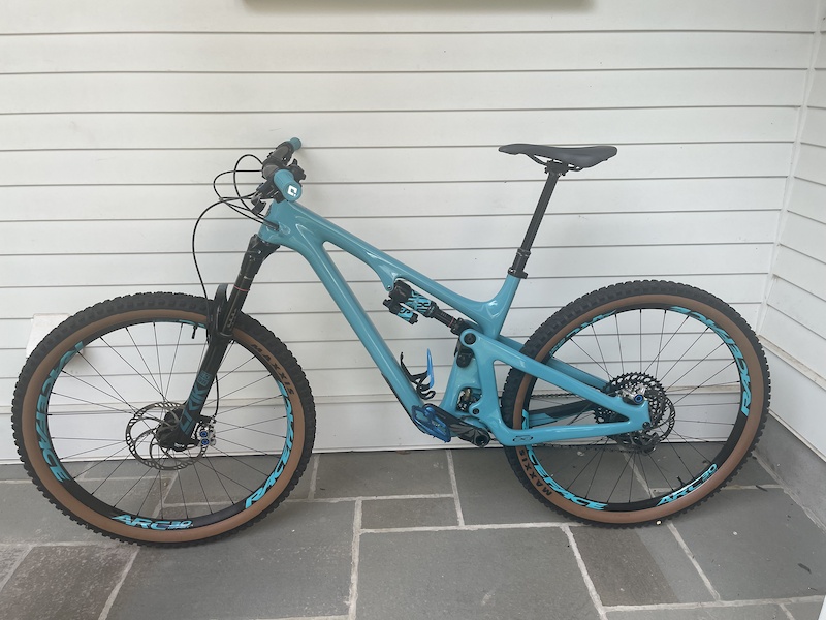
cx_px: 413
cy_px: 310
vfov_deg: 54.9
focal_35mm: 25
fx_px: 597
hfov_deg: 69.4
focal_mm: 5.1
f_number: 1.6
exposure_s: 1/599
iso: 32
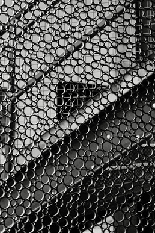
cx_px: 19
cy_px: 66
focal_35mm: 67
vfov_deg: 29.7
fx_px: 433
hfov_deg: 20.0
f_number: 1.8
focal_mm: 8.8
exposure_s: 1/1000
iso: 2500
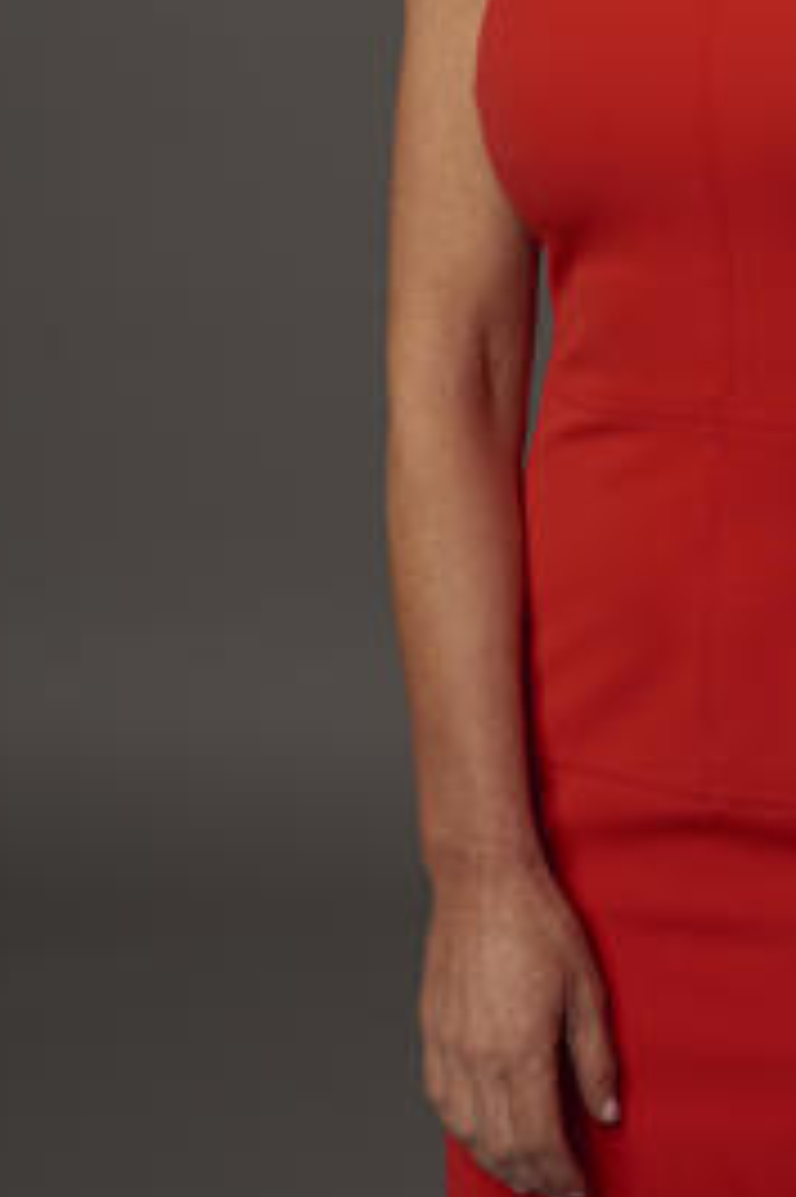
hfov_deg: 11.3
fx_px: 3985
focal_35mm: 120
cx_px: 798
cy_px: 124
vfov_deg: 16.8
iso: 100
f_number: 11
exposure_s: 1/125
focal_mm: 58
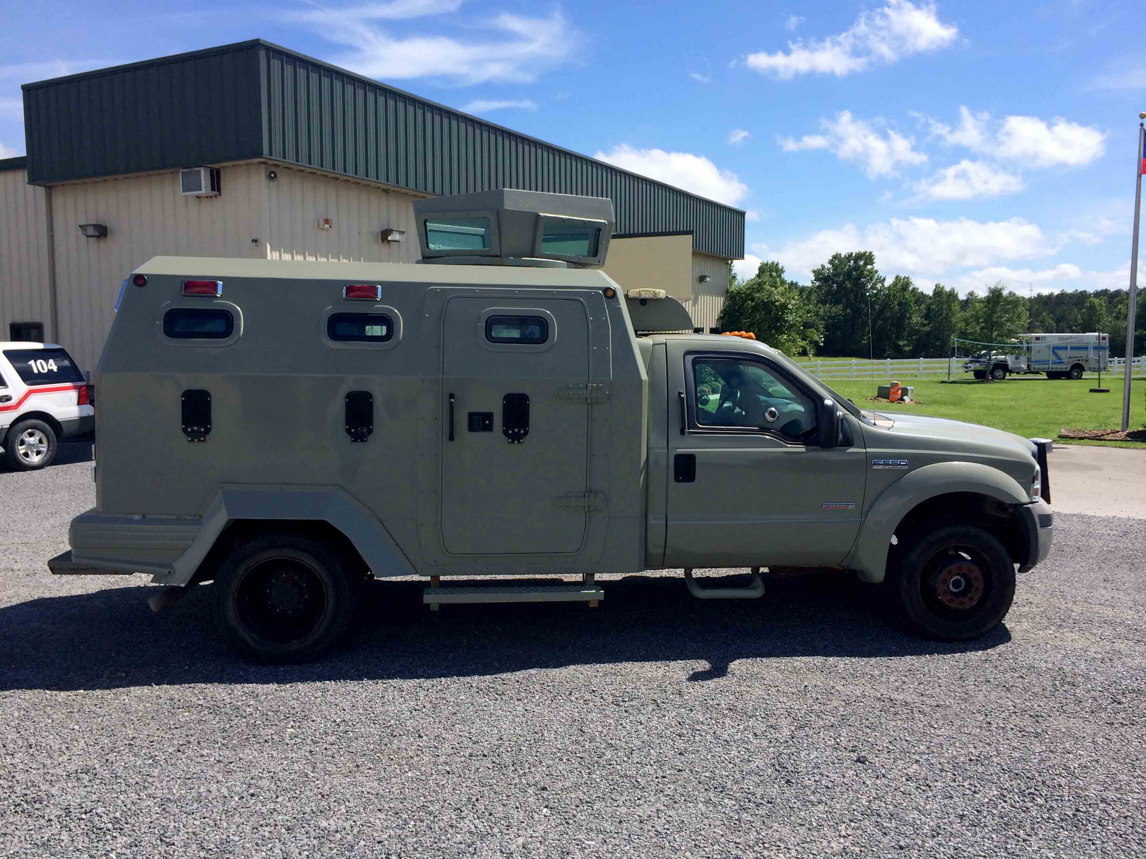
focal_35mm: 30
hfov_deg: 60.0
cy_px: 430
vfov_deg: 46.8
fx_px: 993
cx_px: 573
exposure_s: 1/1866
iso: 40
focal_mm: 4.12
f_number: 2.2
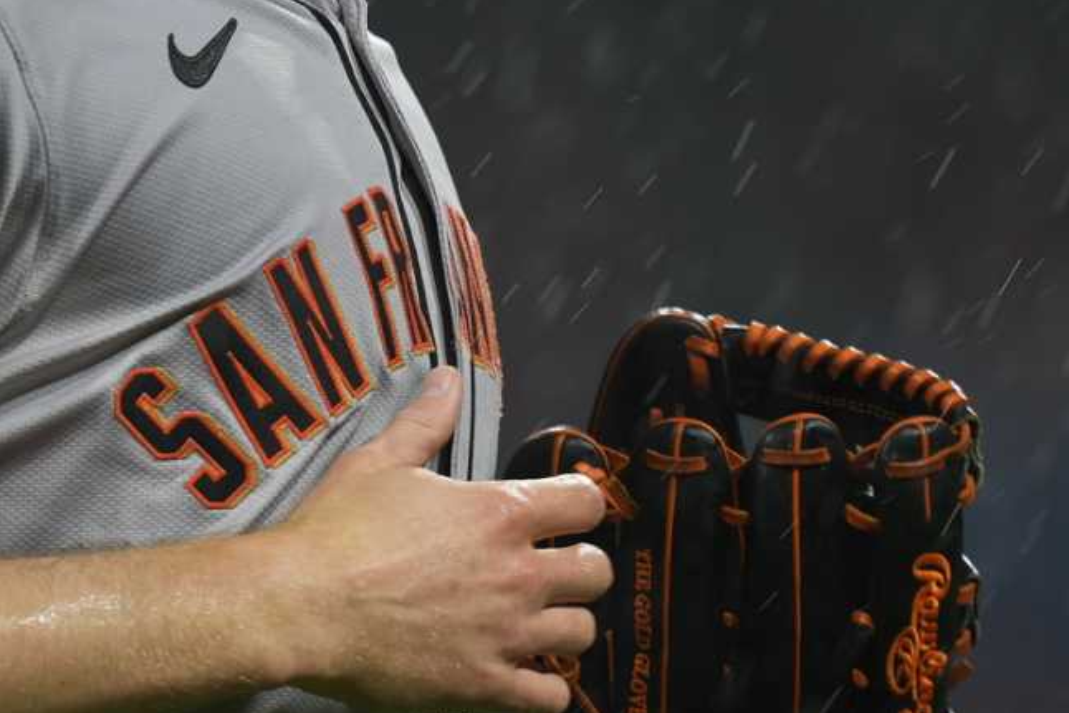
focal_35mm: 1268
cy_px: -148
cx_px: 316
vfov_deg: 1.1
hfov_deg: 1.6
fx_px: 37659
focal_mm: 400
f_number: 2.8
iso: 250
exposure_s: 1/250
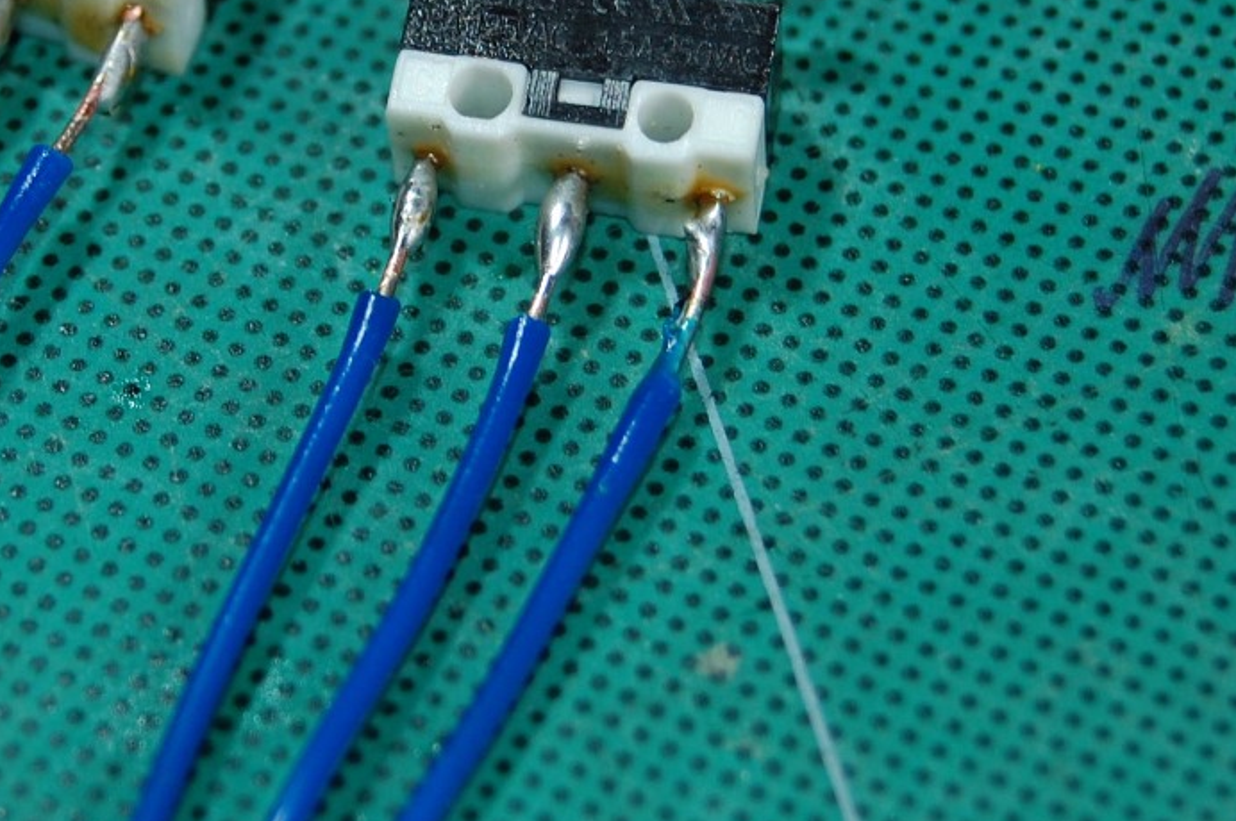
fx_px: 5797
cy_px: 209
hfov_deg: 12.2
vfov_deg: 8.1
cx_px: 529
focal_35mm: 169
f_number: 5.6
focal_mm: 48
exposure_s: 1/80
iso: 360
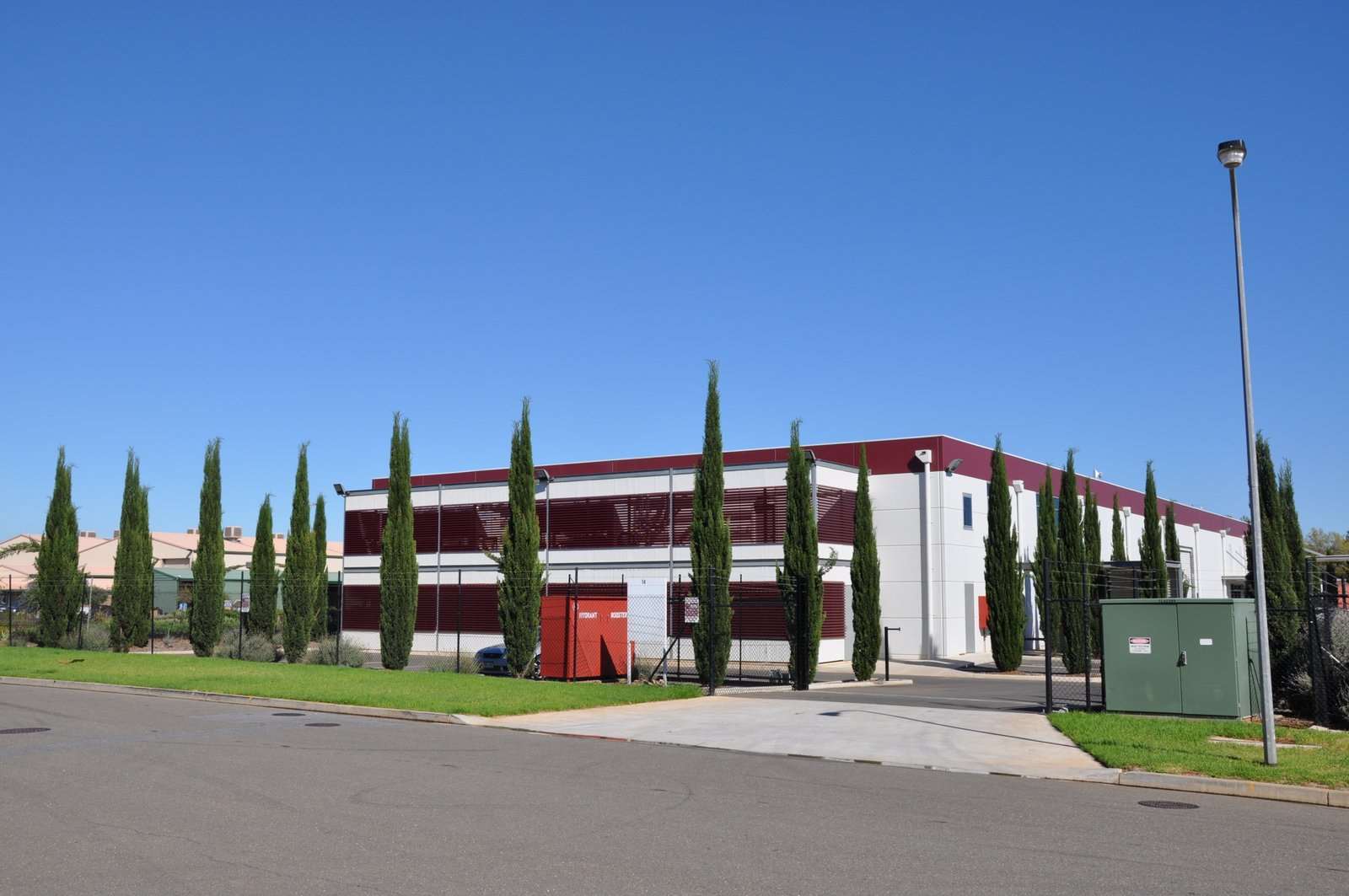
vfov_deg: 39.9
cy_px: 448
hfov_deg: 57.3
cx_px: 674
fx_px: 1235
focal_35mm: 33
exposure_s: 1/400
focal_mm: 22
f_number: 10
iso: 200
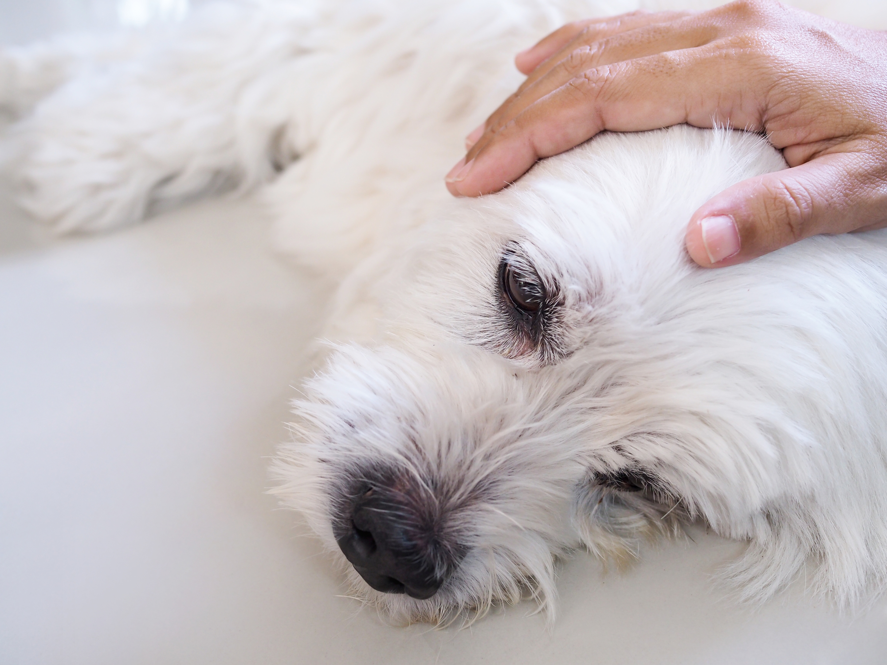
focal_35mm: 50
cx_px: 444
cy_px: 332
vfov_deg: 29.1
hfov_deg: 38.2
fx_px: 1281
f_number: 3.5
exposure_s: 1/40
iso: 640
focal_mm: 25
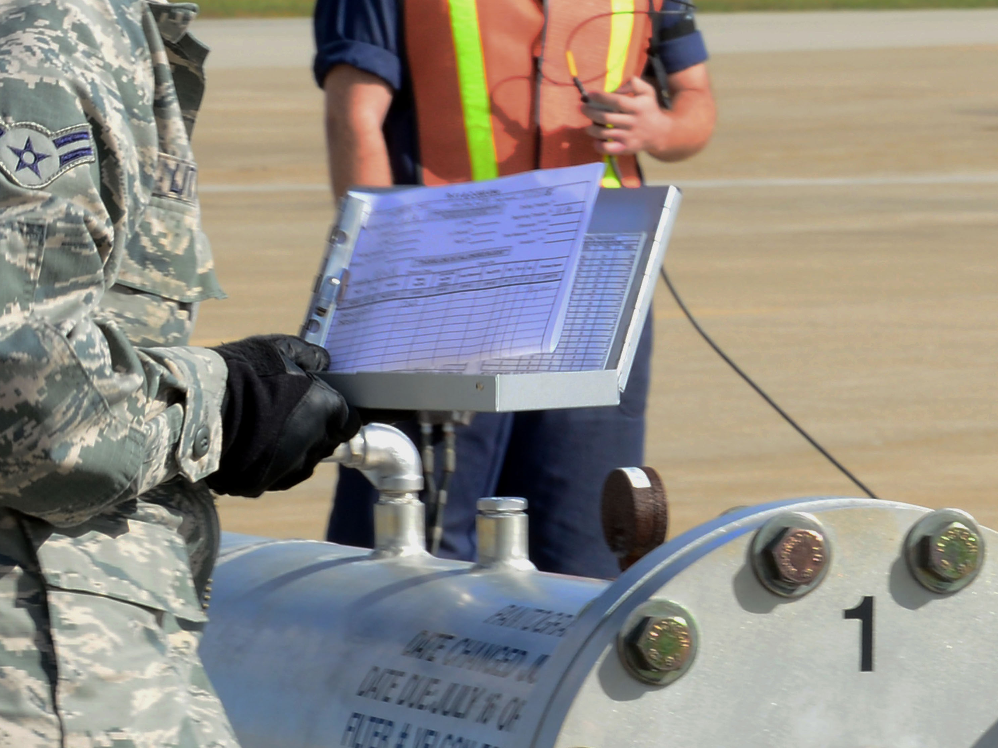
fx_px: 4815
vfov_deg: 8.9
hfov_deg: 11.8
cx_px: 633
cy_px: 179
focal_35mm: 167
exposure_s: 1/100
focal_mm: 86
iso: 320
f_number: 14
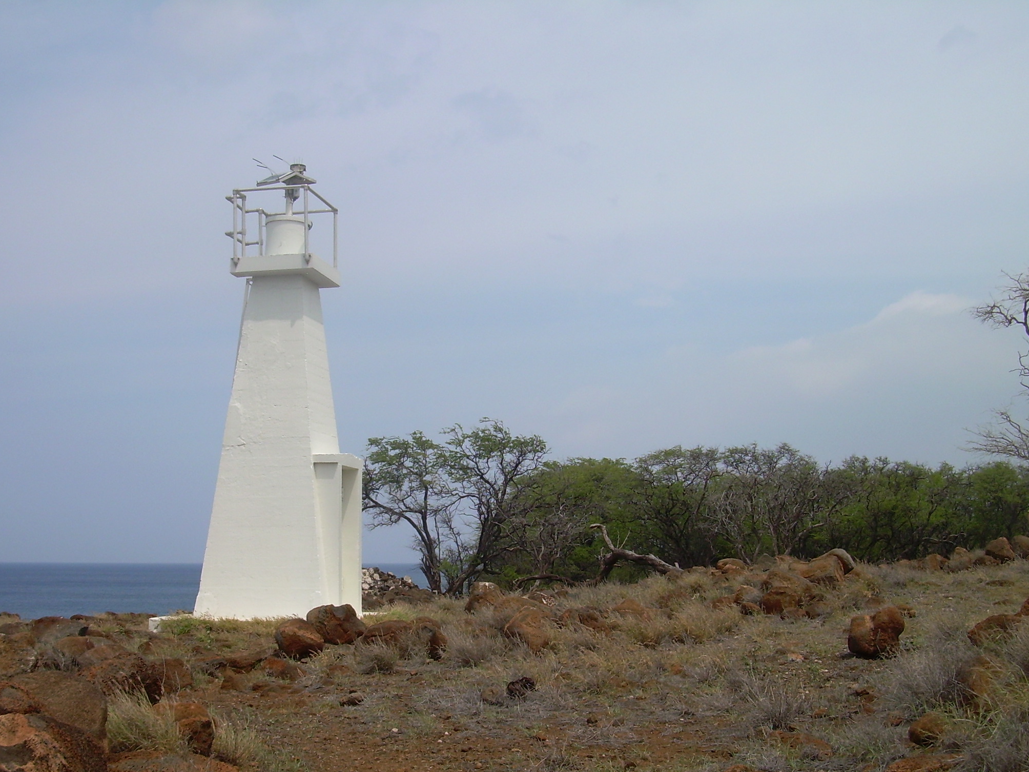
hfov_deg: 43.8
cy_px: 434
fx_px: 1278
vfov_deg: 33.6
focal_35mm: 43
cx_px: 460
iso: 50
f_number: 4.6
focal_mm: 6.3
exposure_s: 1/771
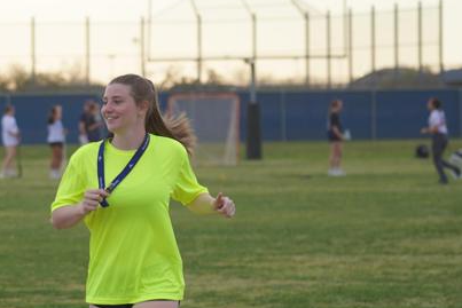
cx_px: -39
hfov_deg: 7.5
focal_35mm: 272
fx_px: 3492
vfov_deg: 5.1
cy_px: 272
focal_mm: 107
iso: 100
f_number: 4
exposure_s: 1/160
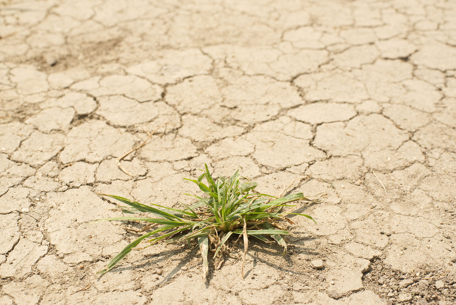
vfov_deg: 27.0
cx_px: 228
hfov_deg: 39.6
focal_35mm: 50
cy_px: 152
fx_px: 634
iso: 100
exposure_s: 1/160
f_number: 11
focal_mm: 50
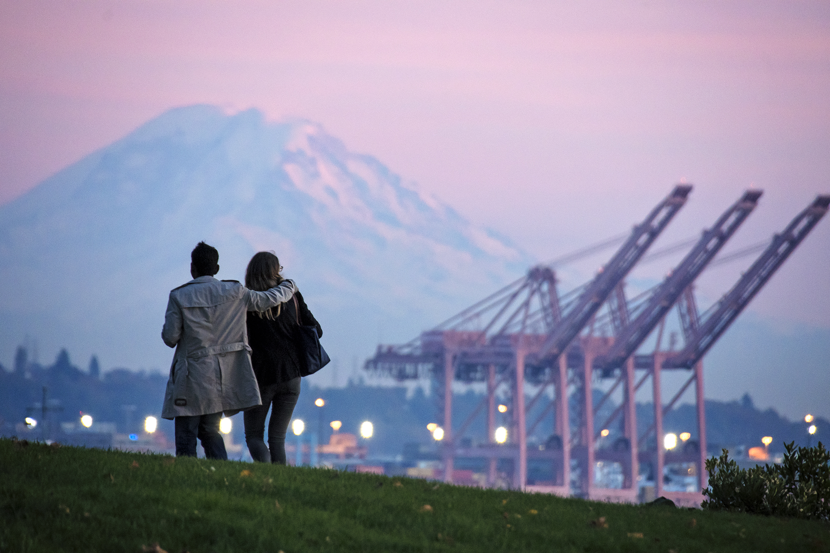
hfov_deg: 4.6
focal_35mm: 450
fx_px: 10373
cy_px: 276
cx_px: 415
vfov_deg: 3.1
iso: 800
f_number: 7.1
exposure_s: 1/160
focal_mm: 300
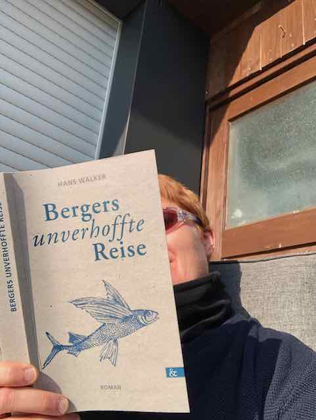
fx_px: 389
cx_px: 158
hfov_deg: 44.2
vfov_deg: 56.8
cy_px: 210
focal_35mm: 32
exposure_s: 1/397
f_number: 2.2
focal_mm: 2.87
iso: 20
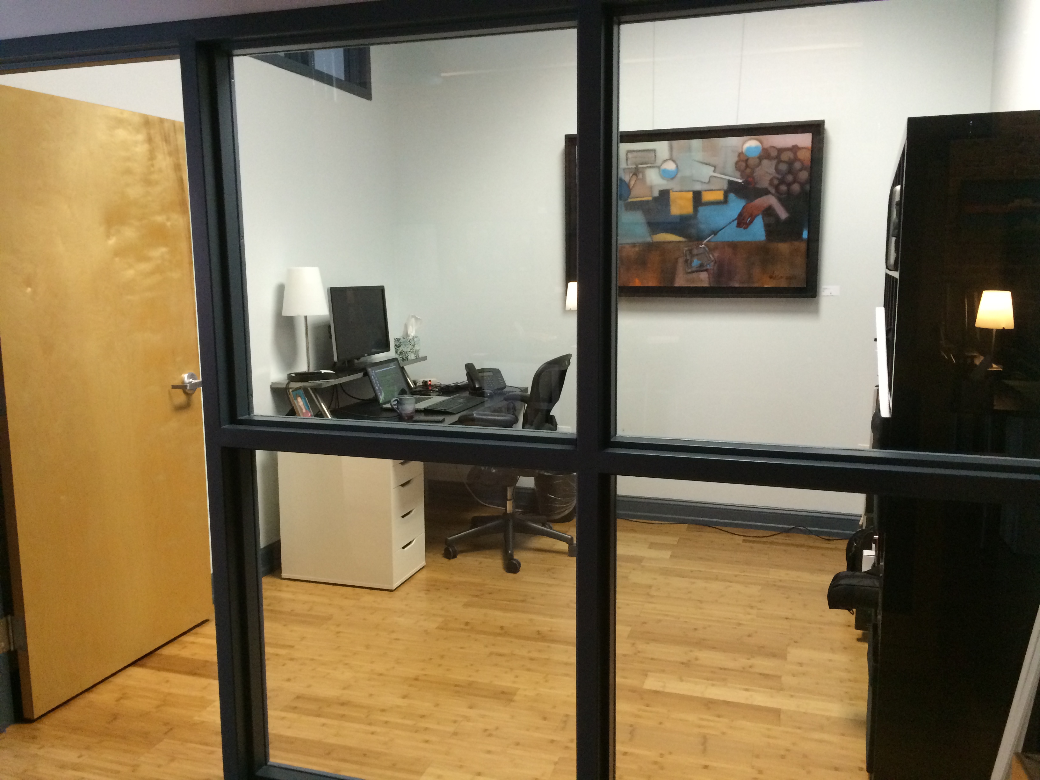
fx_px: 871
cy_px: 390
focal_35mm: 29
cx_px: 520
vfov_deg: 48.2
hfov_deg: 61.7
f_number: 2.2
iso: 250
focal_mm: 4.15
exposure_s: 1/30
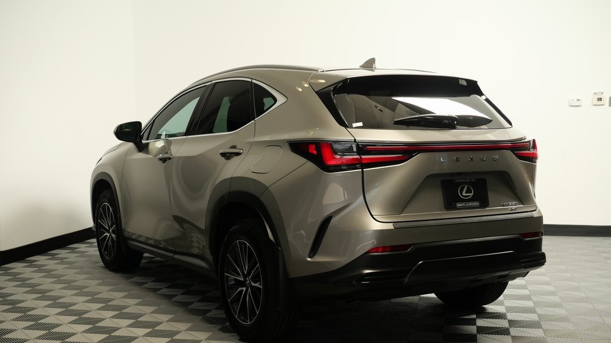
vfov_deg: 27.0
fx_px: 713
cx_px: 306
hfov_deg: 46.4
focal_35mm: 44
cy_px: 223
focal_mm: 20
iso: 250
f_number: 5.6
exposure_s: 1/200
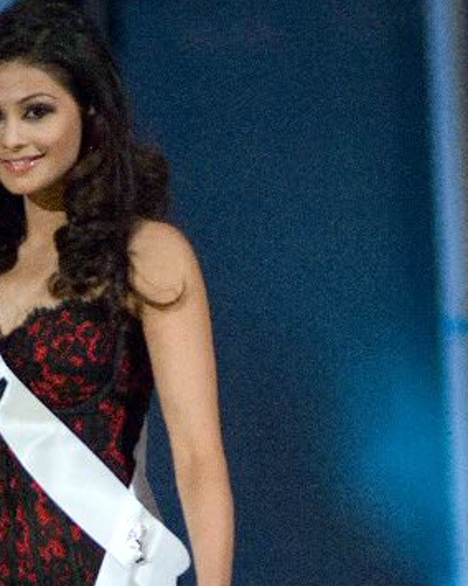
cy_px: 616
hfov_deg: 2.0
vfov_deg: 2.4
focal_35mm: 791
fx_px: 13695
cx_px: 79
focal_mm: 200
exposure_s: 1/200
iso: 800
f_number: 2.8
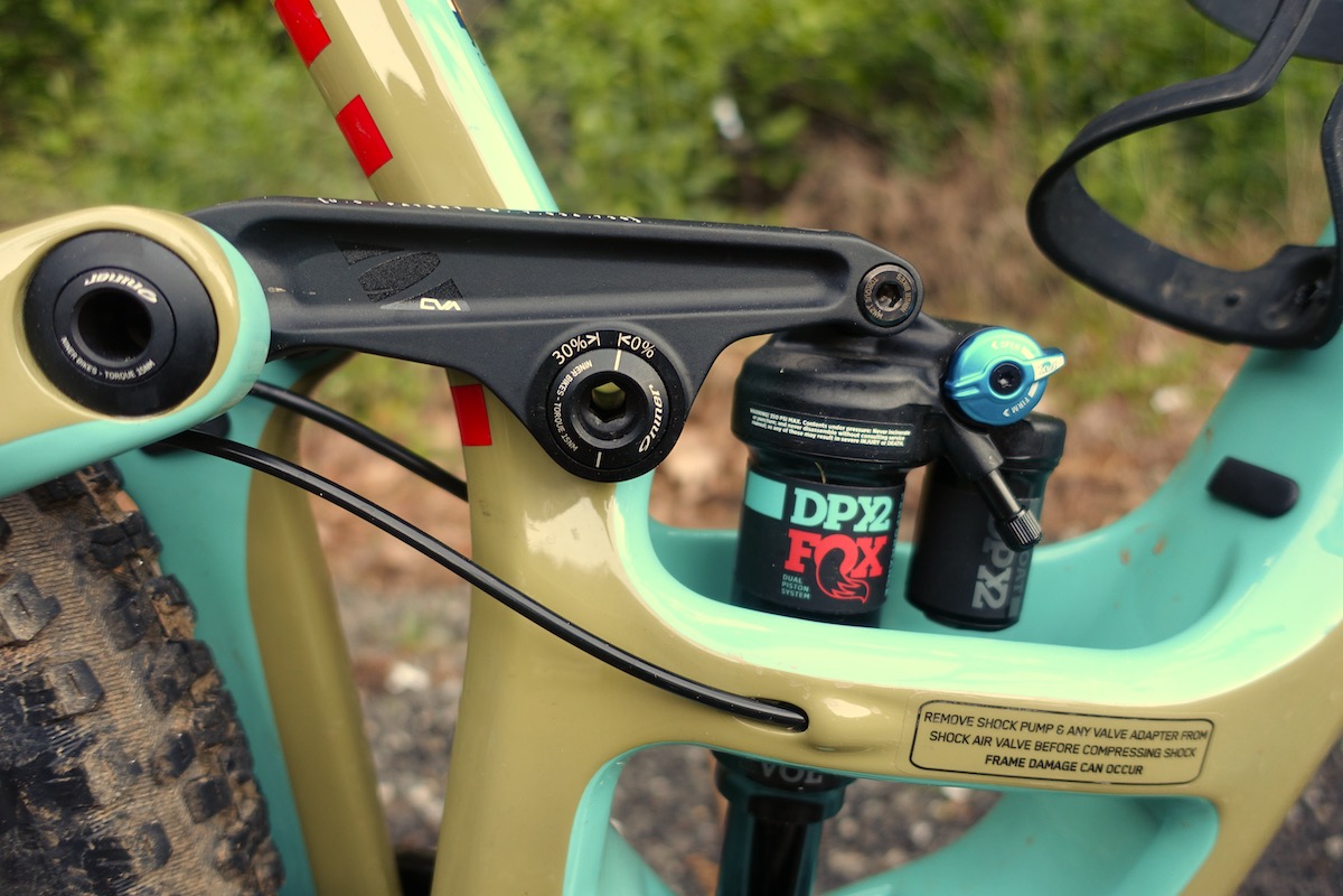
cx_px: 672
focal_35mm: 24
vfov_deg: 53.1
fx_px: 895
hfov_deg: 73.7
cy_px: 448
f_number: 1.8
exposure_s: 1/30
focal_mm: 8.8
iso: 160
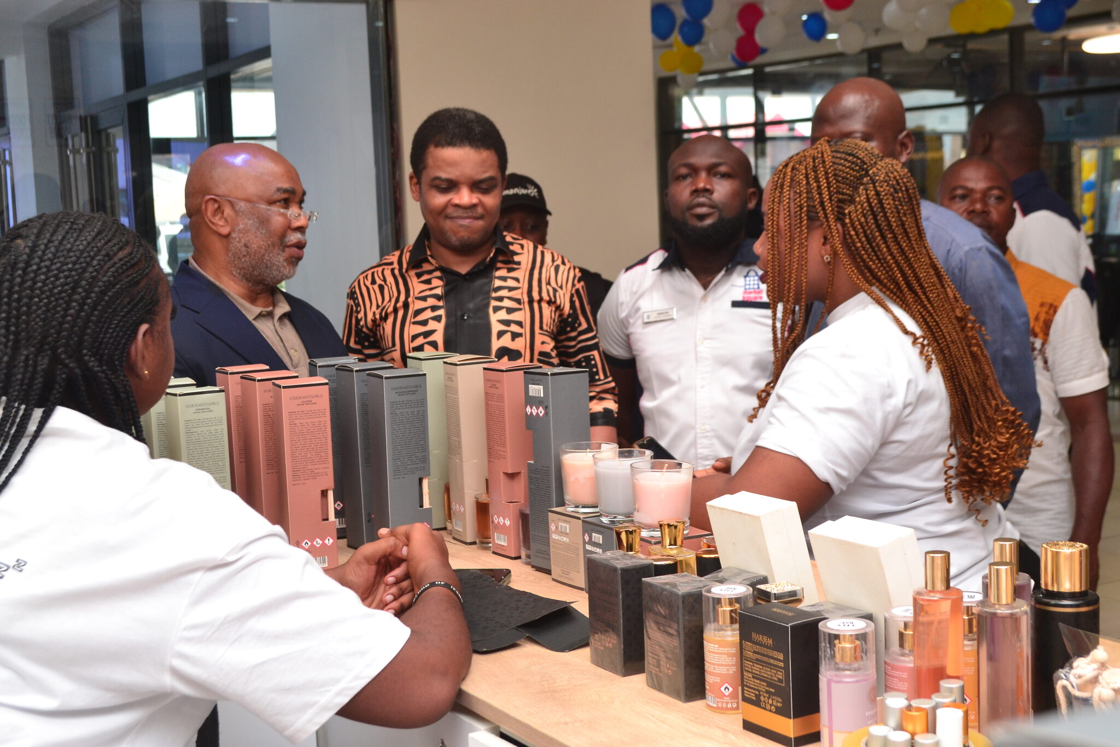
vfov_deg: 26.5
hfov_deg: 38.9
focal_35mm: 51
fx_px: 1586
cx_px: 560
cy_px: 374
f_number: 5.6
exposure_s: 1/125
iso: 500
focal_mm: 34
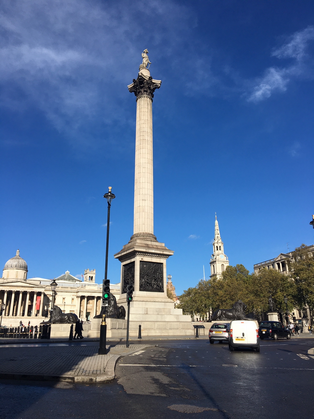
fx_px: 351
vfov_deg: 61.7
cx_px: 157
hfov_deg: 48.2
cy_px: 210
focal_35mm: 29
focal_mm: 4.15
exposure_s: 1/2137
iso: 25
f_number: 2.2
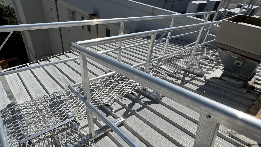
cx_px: 115
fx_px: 145
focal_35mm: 21
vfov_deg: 53.6
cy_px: 78
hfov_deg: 83.5
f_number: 1.8
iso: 40
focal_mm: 1.57
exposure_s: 1/5000
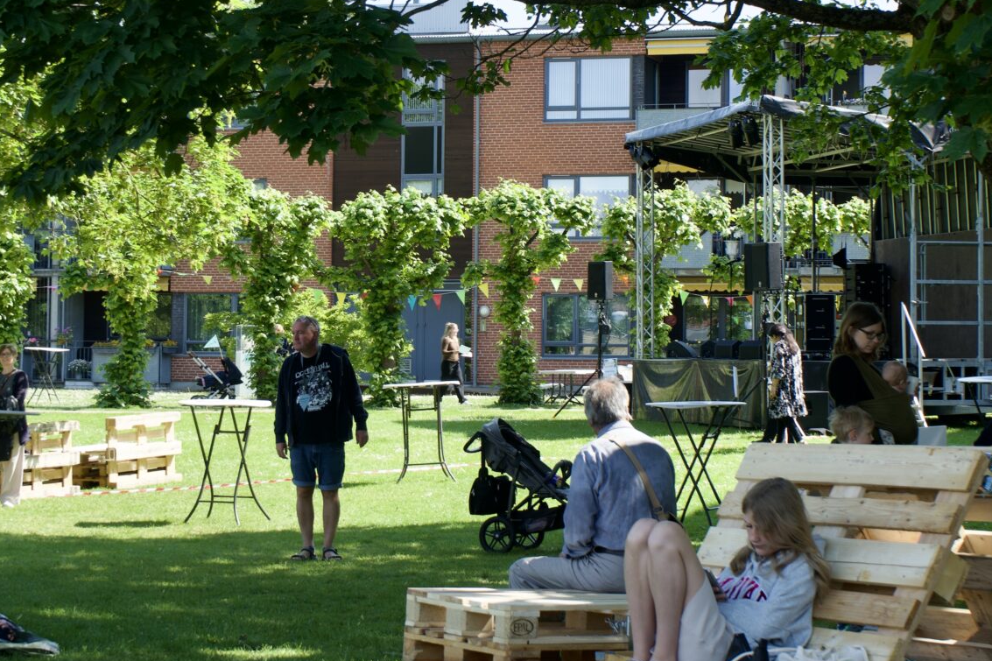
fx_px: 2590
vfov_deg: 14.5
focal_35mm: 94
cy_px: 268
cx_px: 514
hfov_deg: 21.7
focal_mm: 52
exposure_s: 1/80
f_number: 9
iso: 100
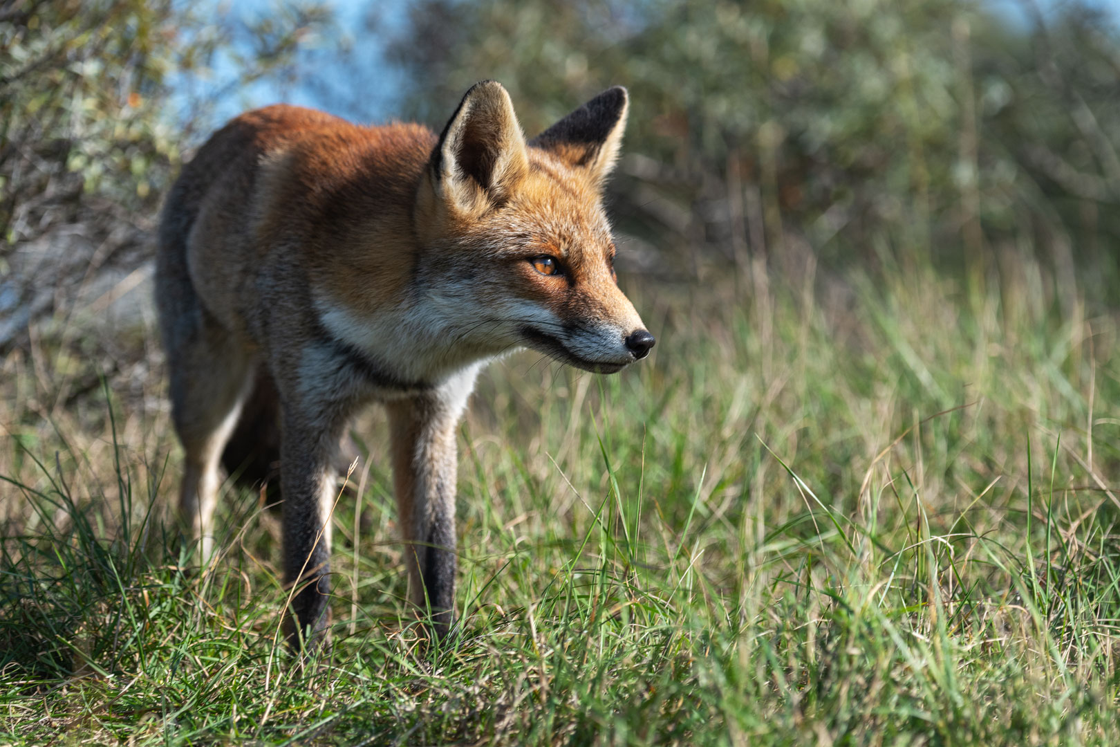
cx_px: 560
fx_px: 6844
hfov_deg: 9.4
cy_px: 374
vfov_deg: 6.2
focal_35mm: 220
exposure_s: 1/1250
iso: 400
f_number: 5.6
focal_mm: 220
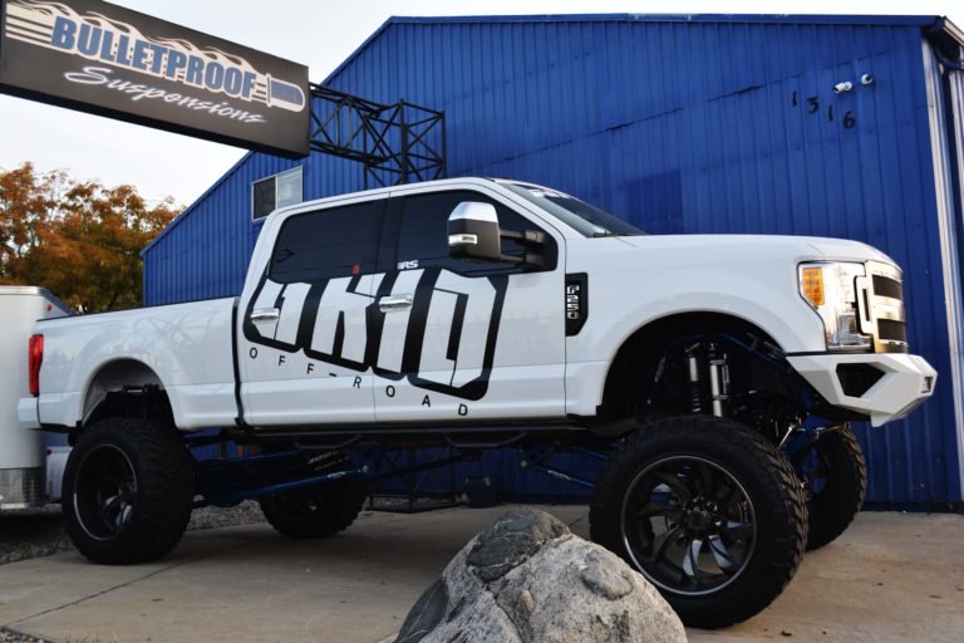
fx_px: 964
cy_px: 322
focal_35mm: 36
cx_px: 482
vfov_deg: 36.9
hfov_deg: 53.1
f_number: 5.6
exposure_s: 1/125
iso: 400
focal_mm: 24
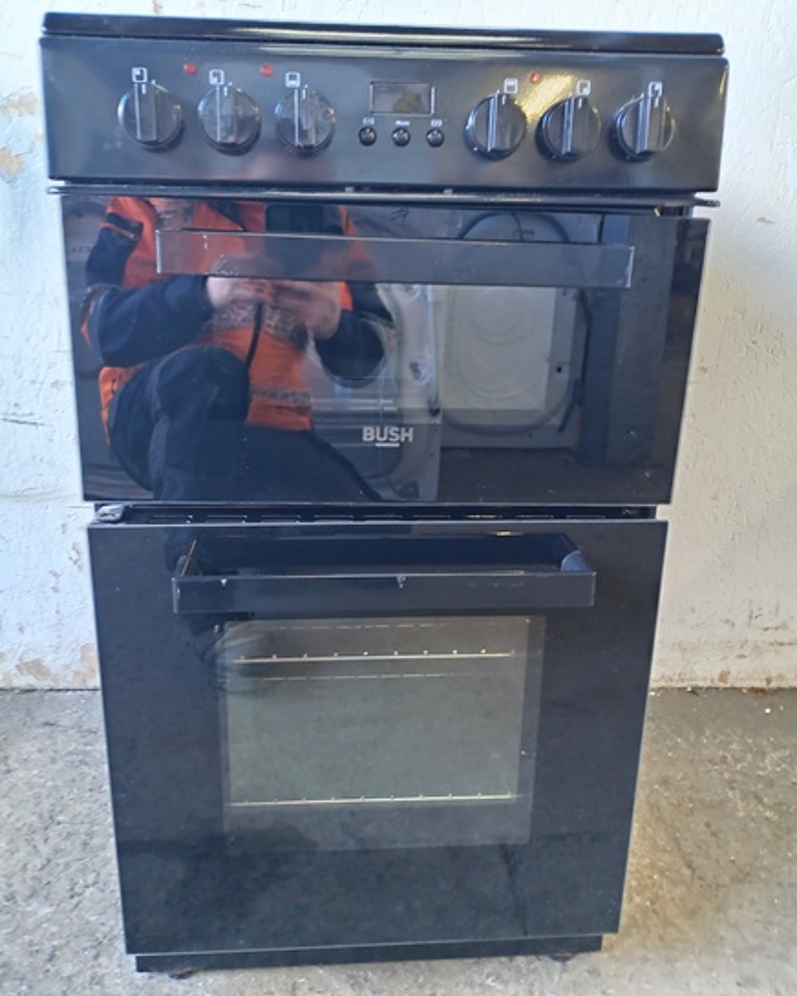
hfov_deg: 50.0
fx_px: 855
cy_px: 481
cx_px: 388
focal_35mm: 29
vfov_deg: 60.4
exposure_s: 1/20
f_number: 1.8
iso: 749
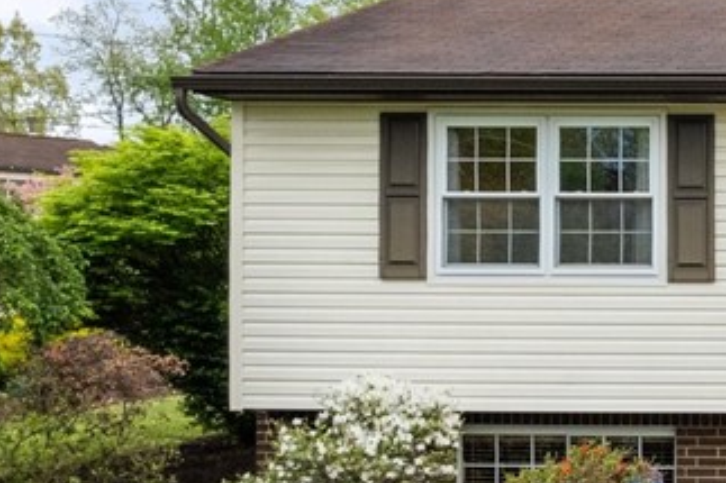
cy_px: 289
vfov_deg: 18.4
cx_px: 1027
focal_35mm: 74
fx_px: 1492
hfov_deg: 23.1
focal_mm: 8.38
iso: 110
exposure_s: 1/1250
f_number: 2.8
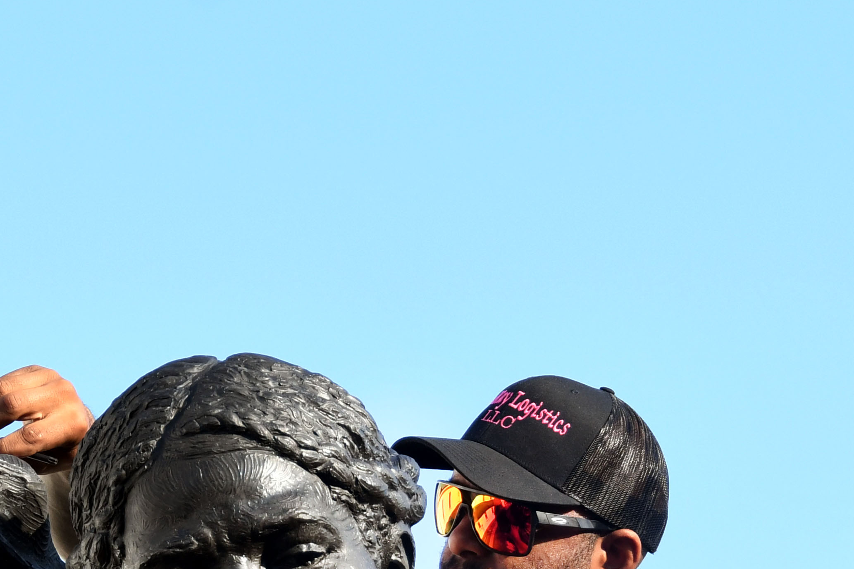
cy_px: 385
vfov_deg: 4.9
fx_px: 6712
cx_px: 142
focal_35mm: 283
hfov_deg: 7.3
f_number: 5.6
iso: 400
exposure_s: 1/800
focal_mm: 70
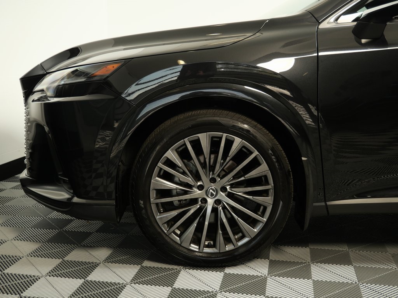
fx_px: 460
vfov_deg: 36.0
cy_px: 149
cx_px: 199
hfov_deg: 46.8
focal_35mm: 40
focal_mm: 20
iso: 250
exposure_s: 1/200
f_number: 4.1
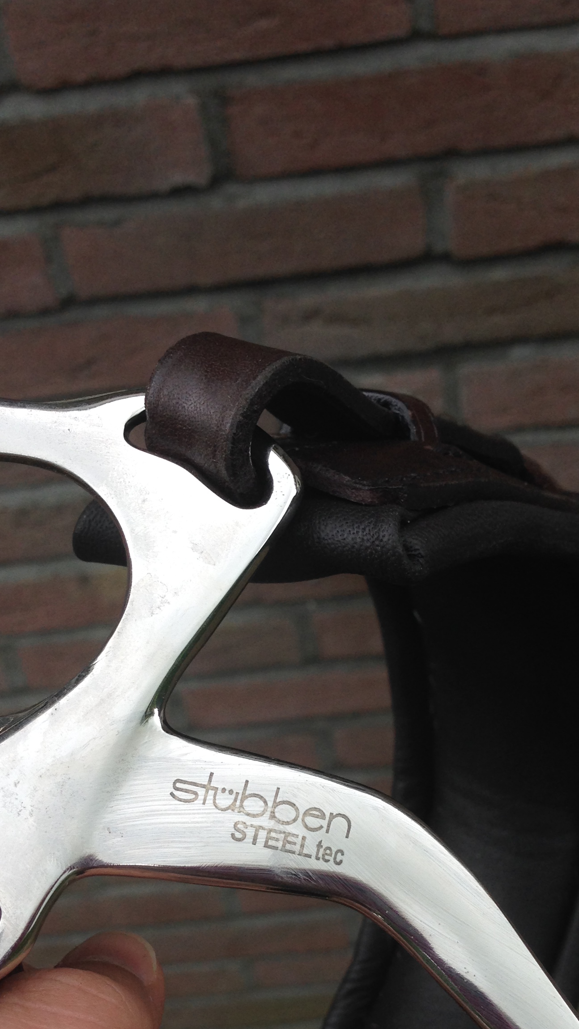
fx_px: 1392
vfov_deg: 40.0
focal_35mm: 51
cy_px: 708
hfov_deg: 23.5
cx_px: 332
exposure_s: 1/218
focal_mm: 4.12
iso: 50
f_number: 2.4
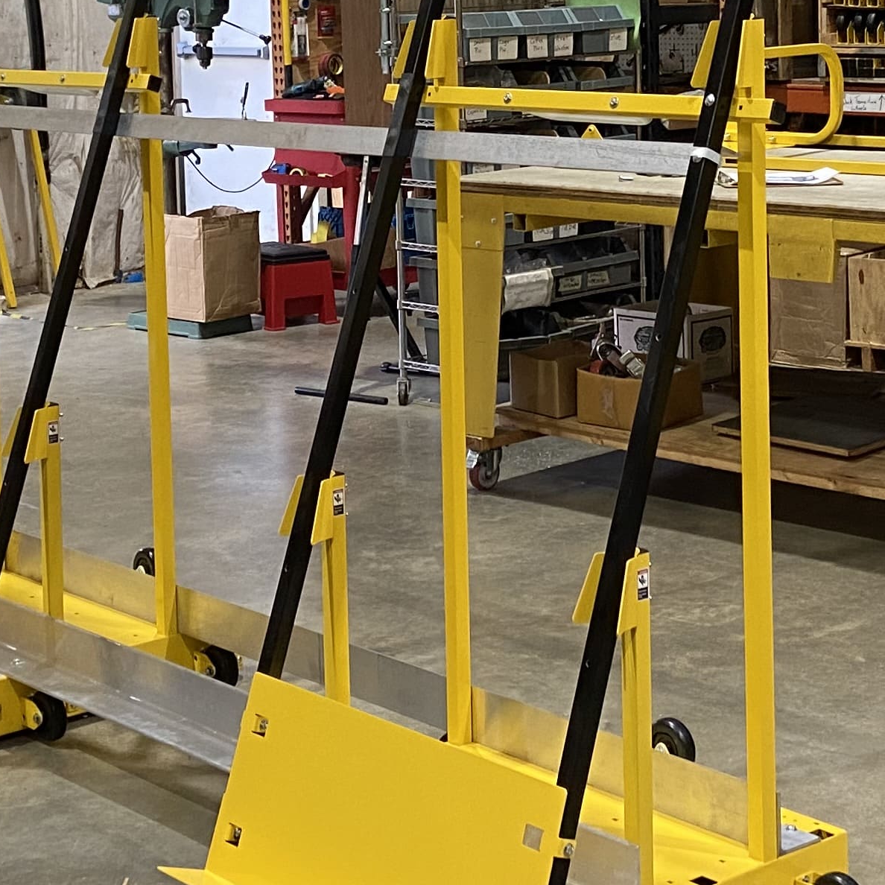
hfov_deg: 22.2
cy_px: 140
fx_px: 2256
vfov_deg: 21.8
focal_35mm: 78
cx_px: 456
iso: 125
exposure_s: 1/65
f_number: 1.8
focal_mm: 4.25
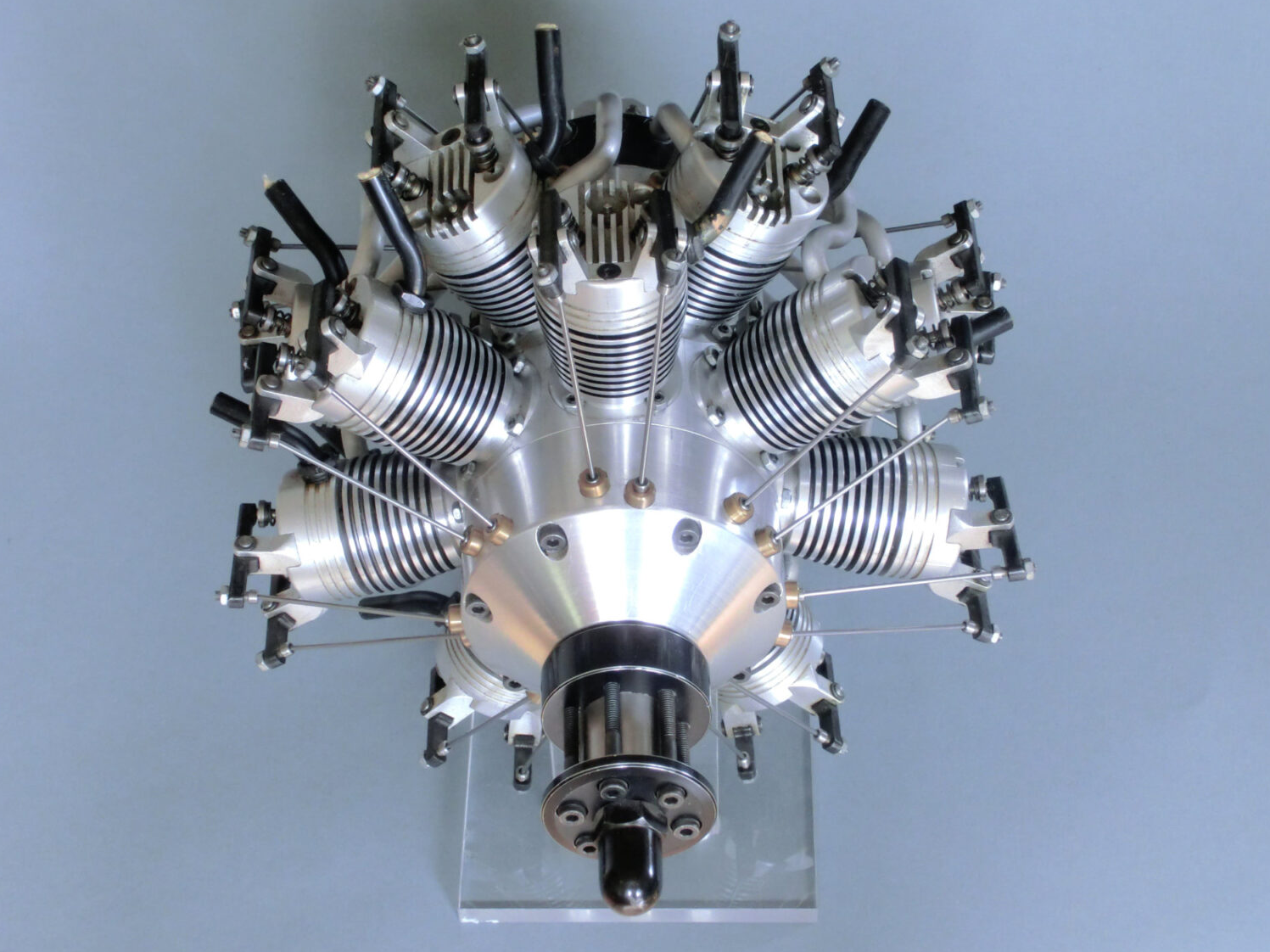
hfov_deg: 25.0
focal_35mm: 78
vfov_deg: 18.9
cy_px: 472
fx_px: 2861
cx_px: 620
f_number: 12.5
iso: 800
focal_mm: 13.5
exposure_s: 1/6
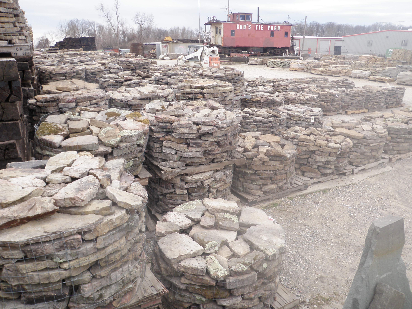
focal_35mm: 28
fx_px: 333
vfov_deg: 49.7
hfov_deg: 63.4
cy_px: 154
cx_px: 206
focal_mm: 5
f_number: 3.5
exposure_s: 1/60
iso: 50
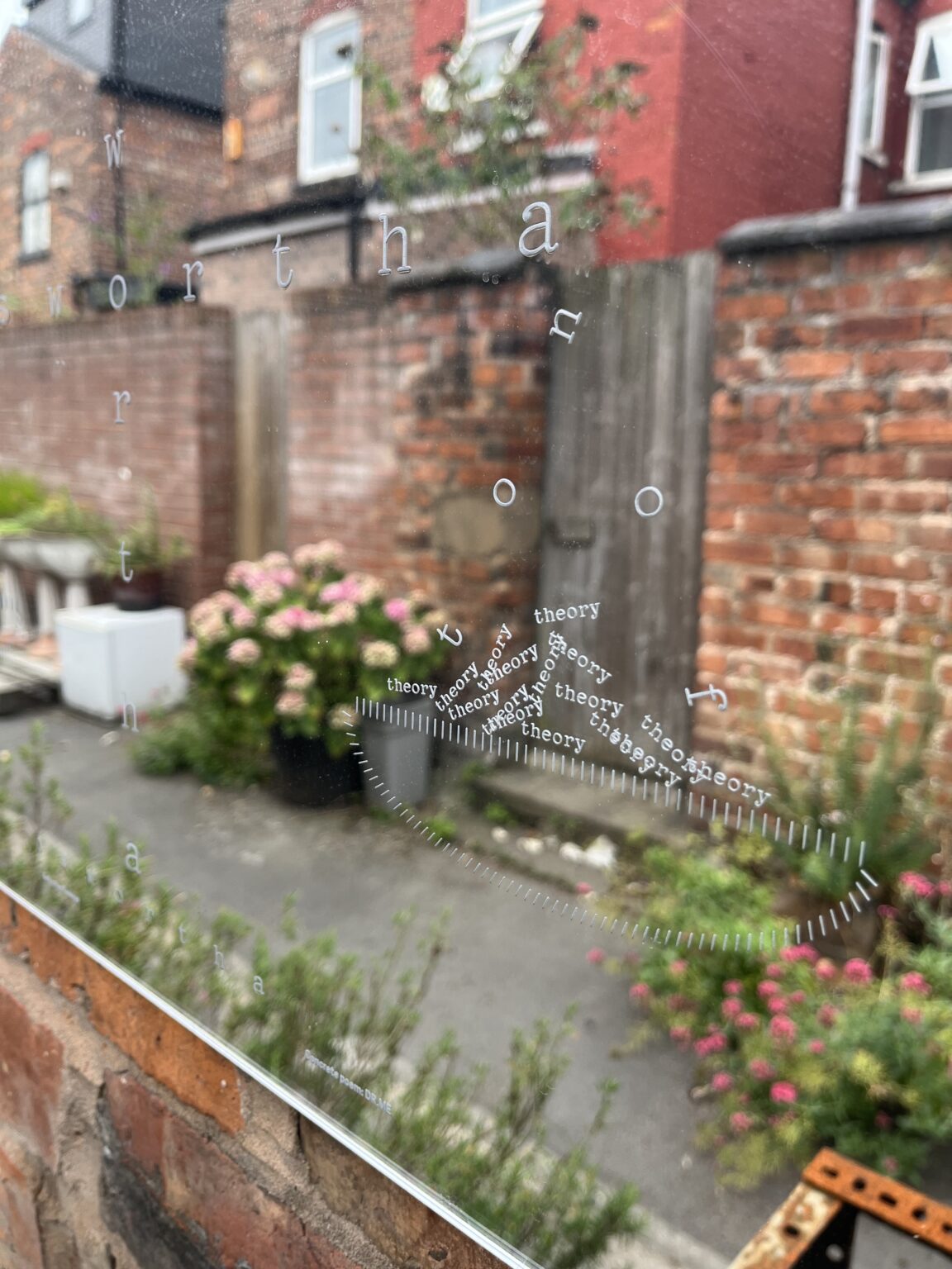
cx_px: 476
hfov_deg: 53.1
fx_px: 953
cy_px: 634
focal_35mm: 26
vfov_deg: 67.3
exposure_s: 1/324
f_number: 1.6
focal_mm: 5.1
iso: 50
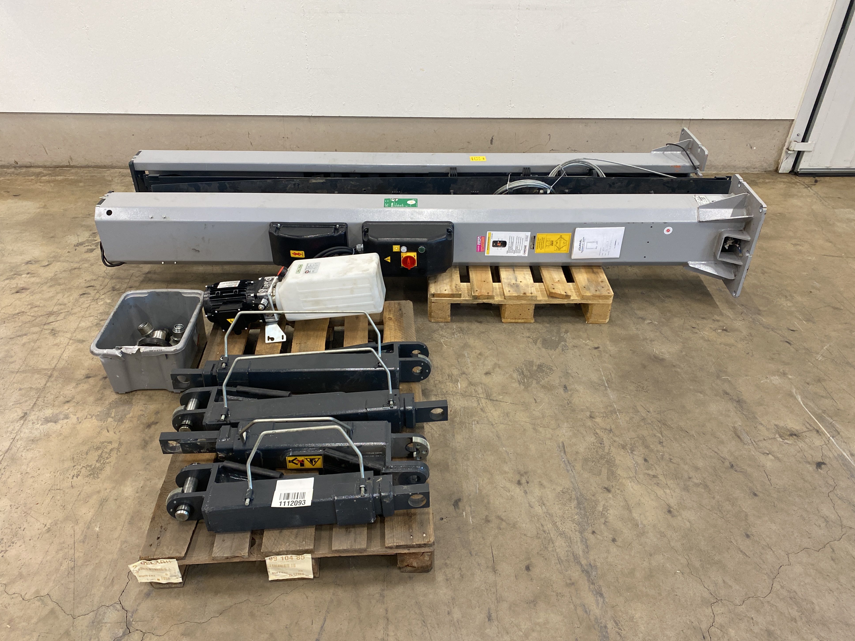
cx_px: 430
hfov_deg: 65.3
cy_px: 321
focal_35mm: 27
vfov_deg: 51.4
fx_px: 667
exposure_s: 1/60
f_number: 1.8
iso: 125
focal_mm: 4.25
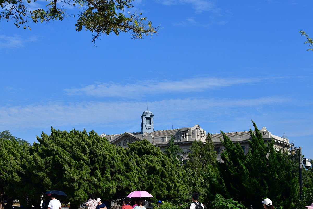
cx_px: 156
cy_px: 104
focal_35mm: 48
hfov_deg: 41.1
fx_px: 417
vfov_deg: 28.1
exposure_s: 1/1000
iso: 400
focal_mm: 48
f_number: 11
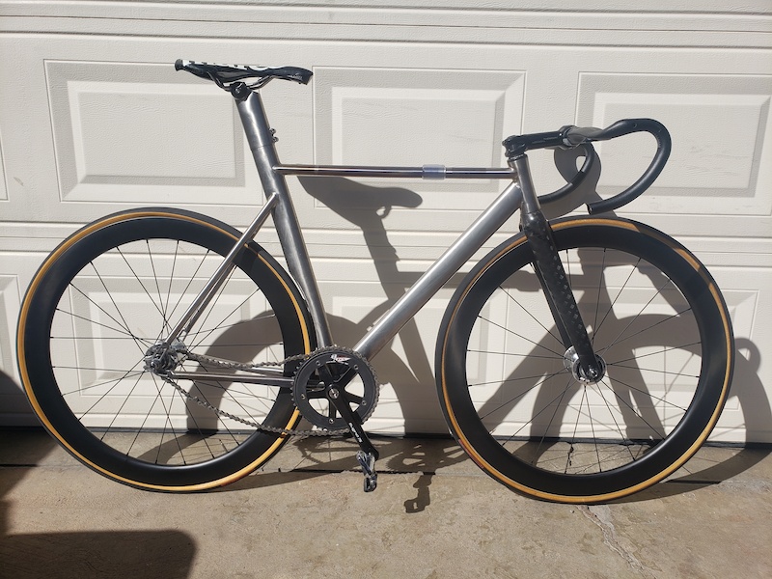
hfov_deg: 67.3
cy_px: 290
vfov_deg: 53.1
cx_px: 386
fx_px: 580
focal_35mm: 26
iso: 50
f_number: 2.4
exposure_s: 1/2038
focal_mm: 4.3
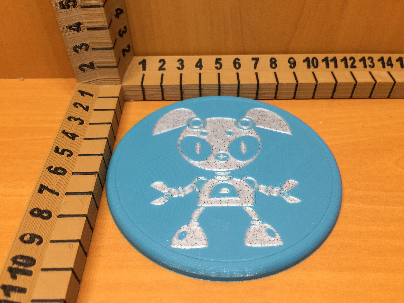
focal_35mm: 29
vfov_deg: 48.2
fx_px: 338
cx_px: 202
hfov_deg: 61.7
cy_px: 152
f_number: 2.2
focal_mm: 4.15
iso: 80
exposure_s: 1/15
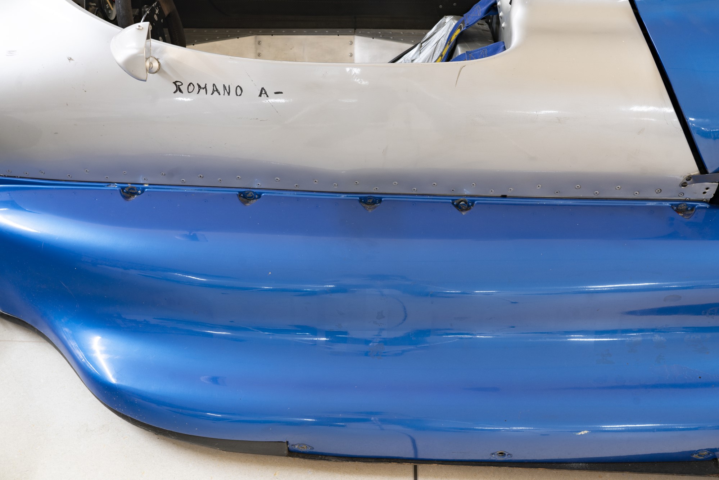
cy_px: 240
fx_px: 779
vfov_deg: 34.2
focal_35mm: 39
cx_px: 360
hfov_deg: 49.5
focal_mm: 39
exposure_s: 3.2
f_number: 8
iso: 100
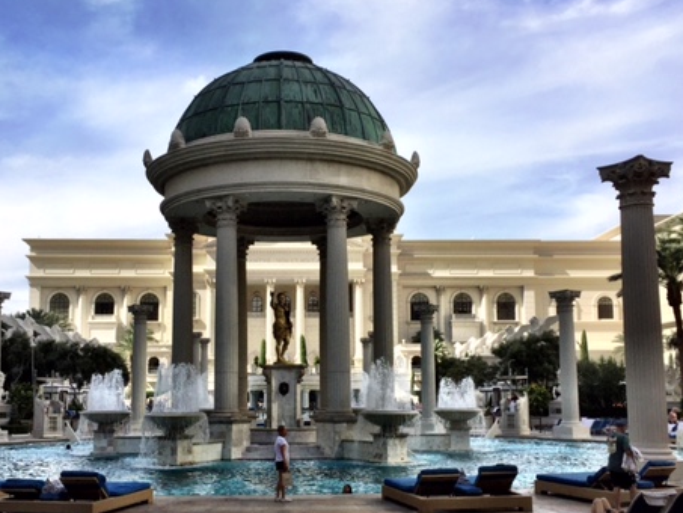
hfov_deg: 45.7
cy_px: 327
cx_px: 314
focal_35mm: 41
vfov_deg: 34.9
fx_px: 809
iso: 32
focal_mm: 4.15
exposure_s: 1/3049
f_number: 2.2
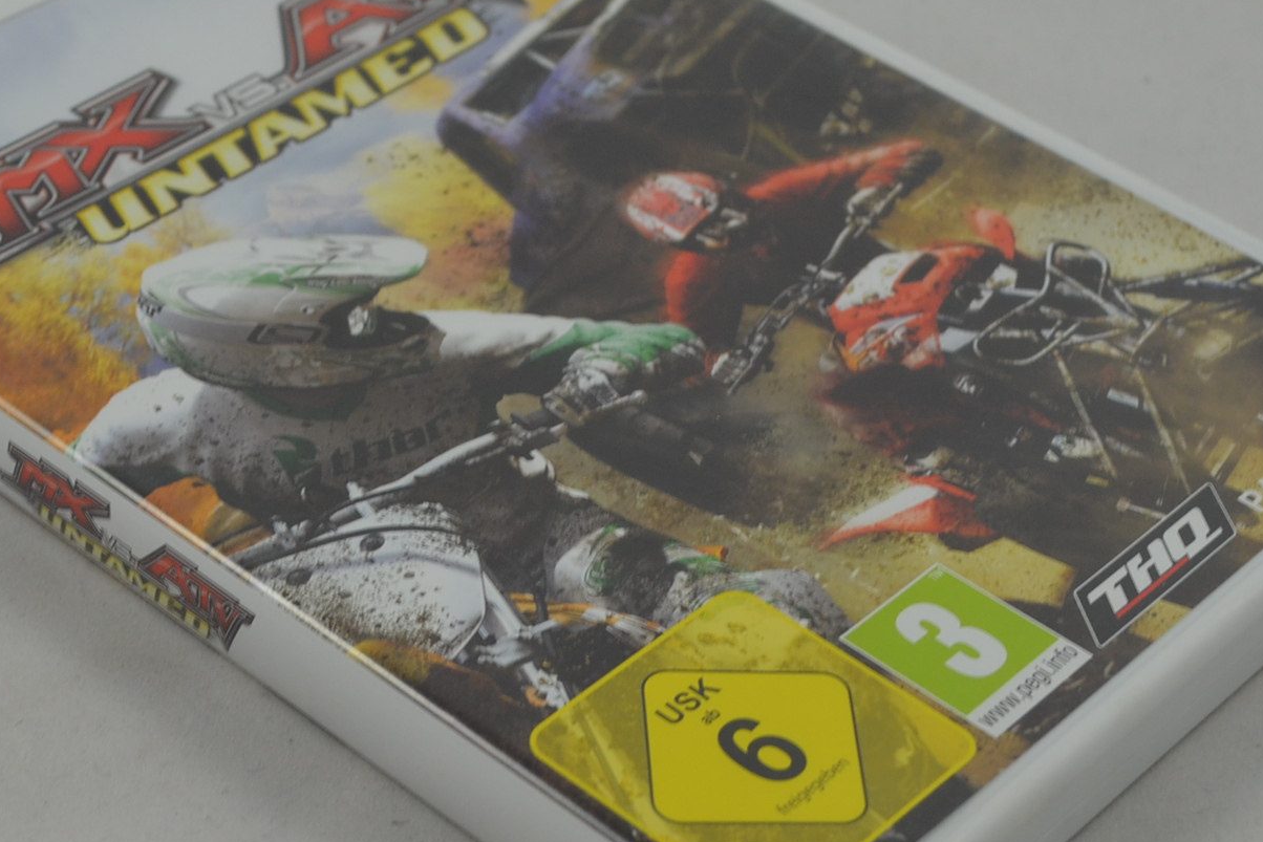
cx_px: 597
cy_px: 428
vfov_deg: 14.0
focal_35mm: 98
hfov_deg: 20.8
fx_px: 3438
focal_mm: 32
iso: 360
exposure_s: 1/125
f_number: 5.6
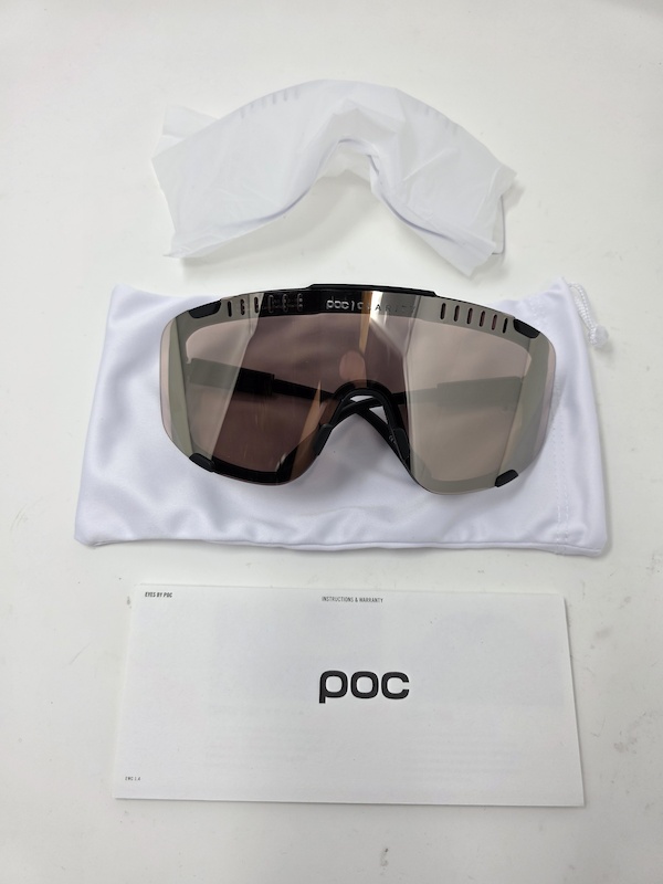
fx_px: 587
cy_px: 442
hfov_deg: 58.9
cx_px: 332
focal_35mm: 23
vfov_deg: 73.9
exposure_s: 1/180
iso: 50
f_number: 1.7
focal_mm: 6.3
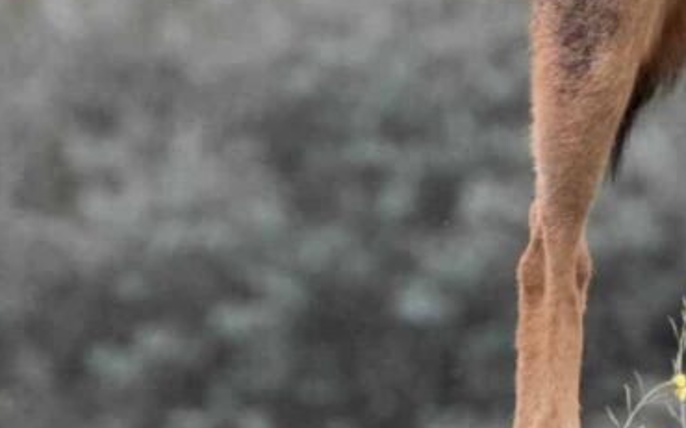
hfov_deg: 1.0
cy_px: -293
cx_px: 677
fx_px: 41137
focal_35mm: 2201
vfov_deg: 0.6
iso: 400
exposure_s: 1/250
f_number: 5
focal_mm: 108
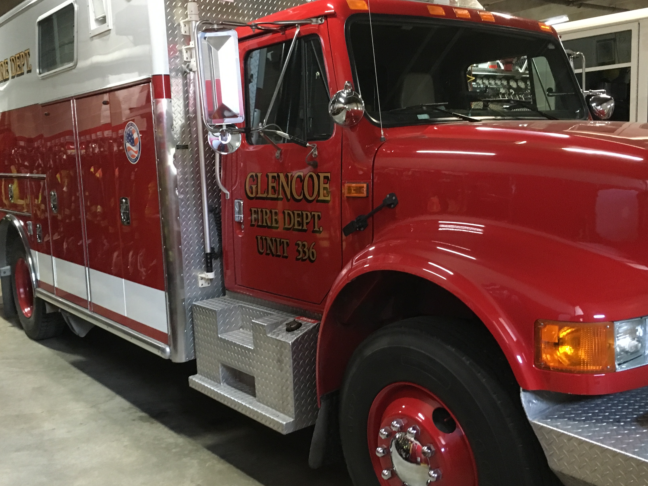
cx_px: 330
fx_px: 674
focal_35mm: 36
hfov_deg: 51.4
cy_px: 236
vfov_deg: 39.7
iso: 250
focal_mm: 4.15
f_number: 2.2
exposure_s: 1/15
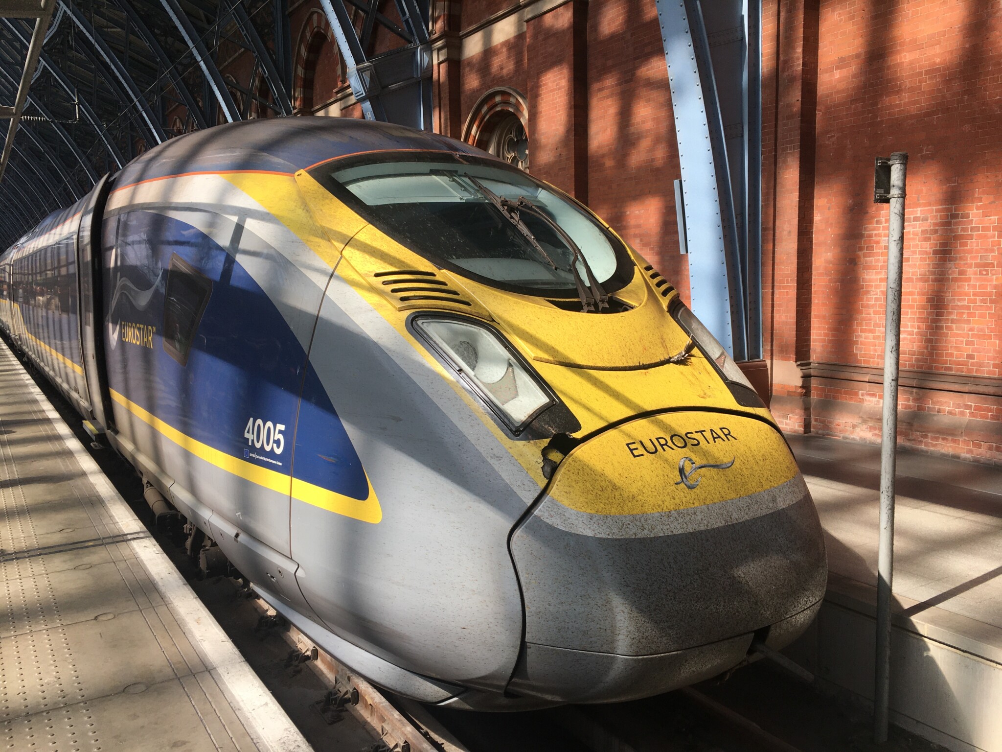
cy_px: 376
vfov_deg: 48.2
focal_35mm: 29
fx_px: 839
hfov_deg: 61.7
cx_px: 501
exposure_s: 1/455
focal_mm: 4.15
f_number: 2.2
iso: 25
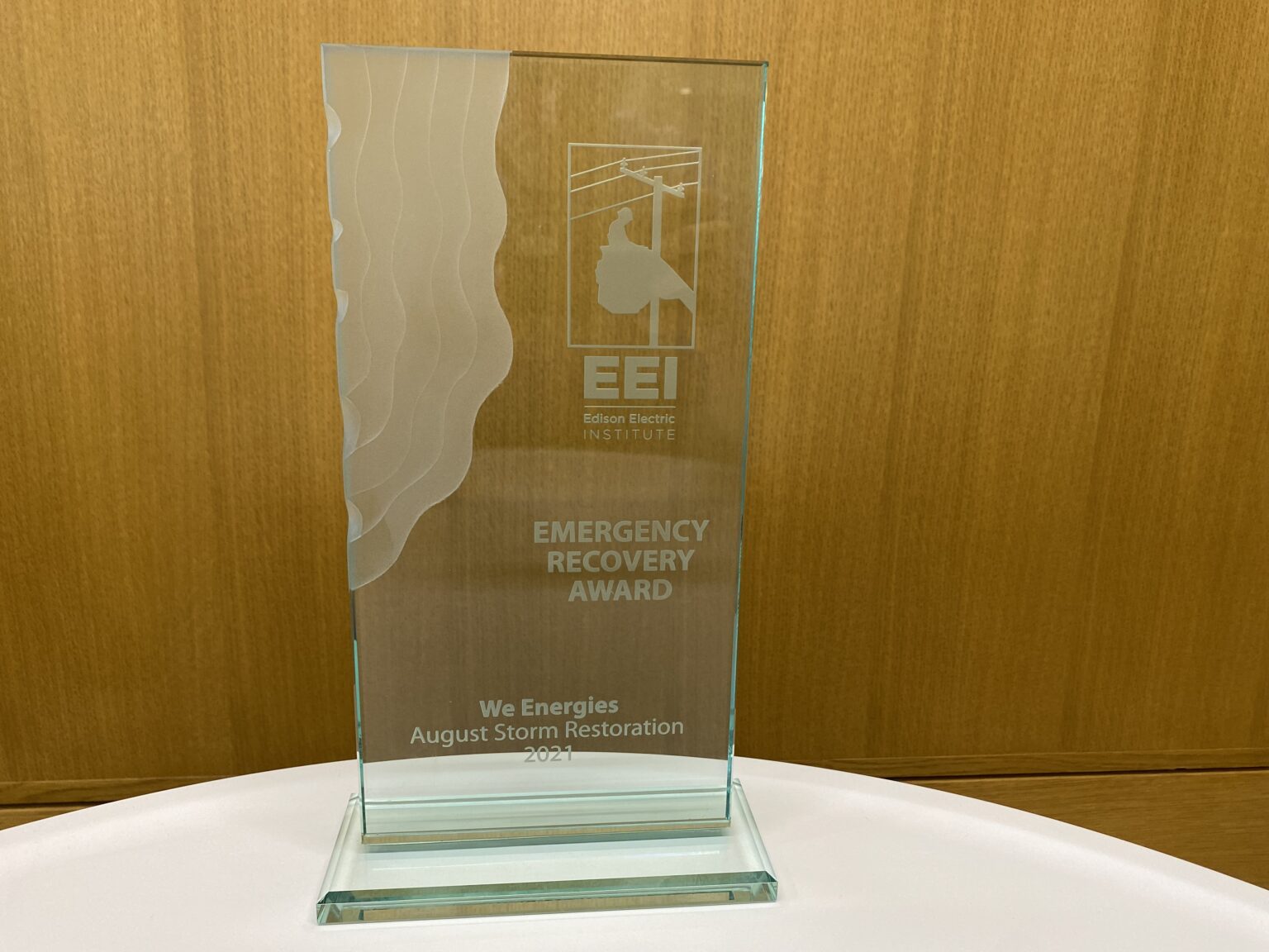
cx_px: 634
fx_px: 953
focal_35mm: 26
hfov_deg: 67.3
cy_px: 476
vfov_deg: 53.1
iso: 160
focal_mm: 4.25
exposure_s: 1/60
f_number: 1.8
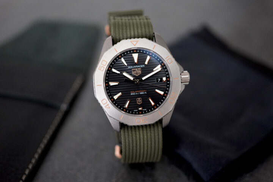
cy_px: 91
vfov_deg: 37.9
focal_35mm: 35
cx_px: 136
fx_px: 265
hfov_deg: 54.4
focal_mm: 35
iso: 2500
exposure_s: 1/80
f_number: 3.2
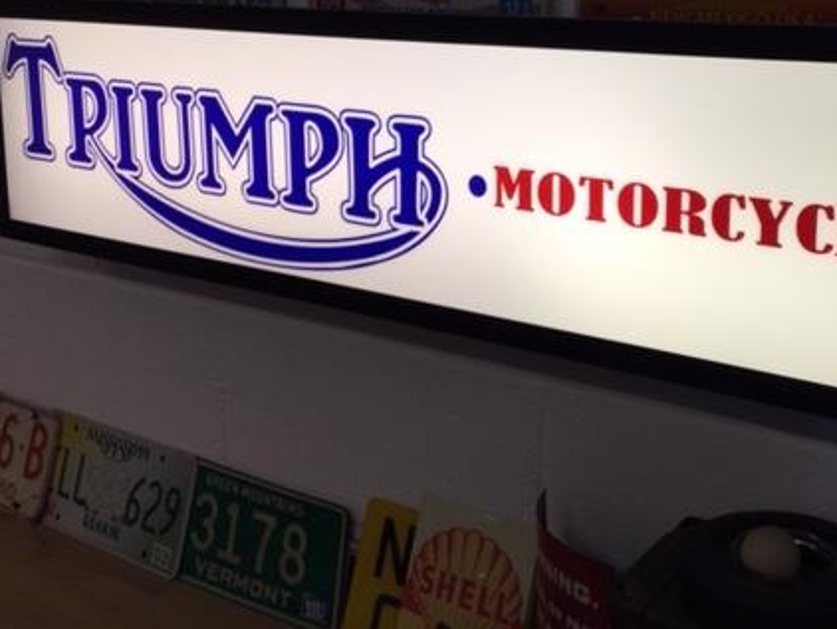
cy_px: 202
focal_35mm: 47
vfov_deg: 30.6
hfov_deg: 40.1
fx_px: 1137
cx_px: 522
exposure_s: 1/50
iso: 32
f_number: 2.4
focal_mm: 3.3
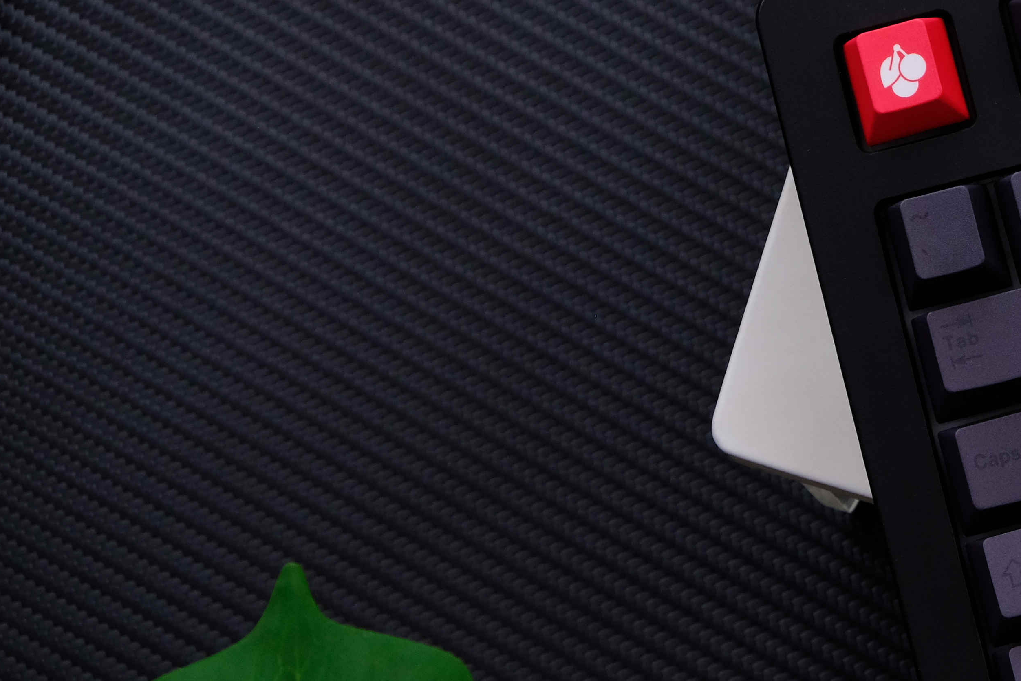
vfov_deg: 7.5
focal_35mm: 182
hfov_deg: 11.1
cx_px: 1169
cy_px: 336
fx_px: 5161
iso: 640
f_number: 8
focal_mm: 50.5
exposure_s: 1/60
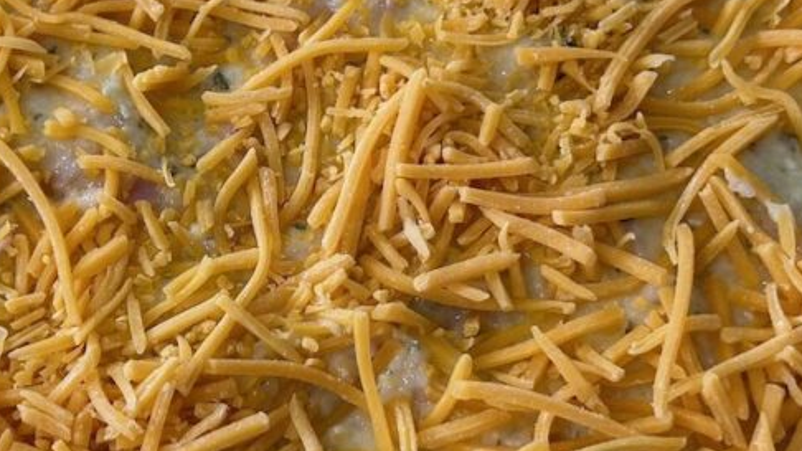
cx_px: 289
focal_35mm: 63
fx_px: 1339
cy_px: 254
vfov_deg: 19.1
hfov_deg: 33.1
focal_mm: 5.7
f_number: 1.5
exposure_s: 1/60
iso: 100
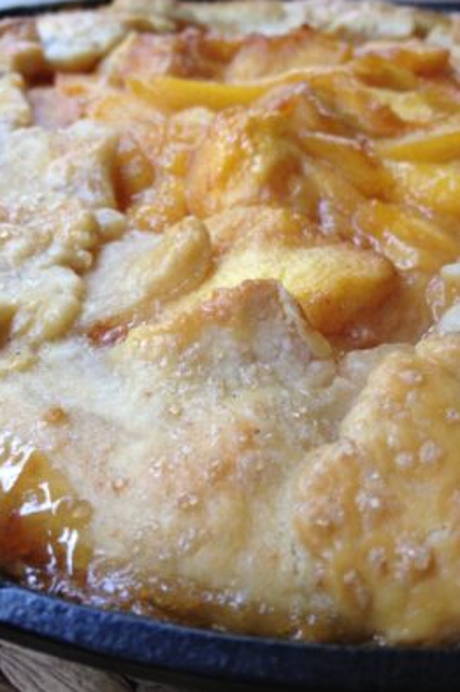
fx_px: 710
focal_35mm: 37
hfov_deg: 35.8
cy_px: 348
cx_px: 200
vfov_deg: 51.9
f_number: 2.4
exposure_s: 1/60
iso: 64
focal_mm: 4.28
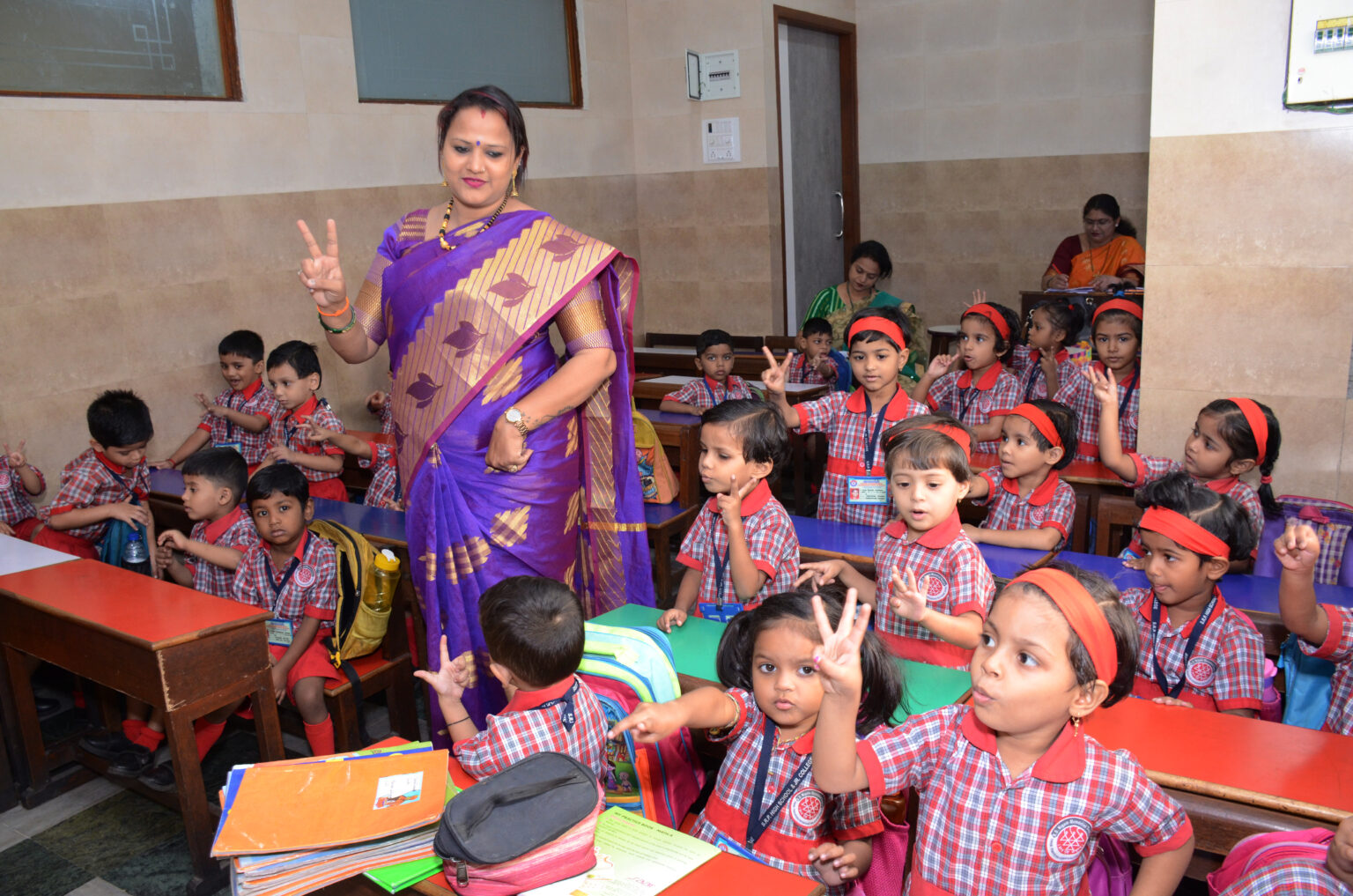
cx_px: 676
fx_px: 1013
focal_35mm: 27
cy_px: 448
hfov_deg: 67.5
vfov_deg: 47.7
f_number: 5
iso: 1000
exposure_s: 1/100
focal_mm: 18
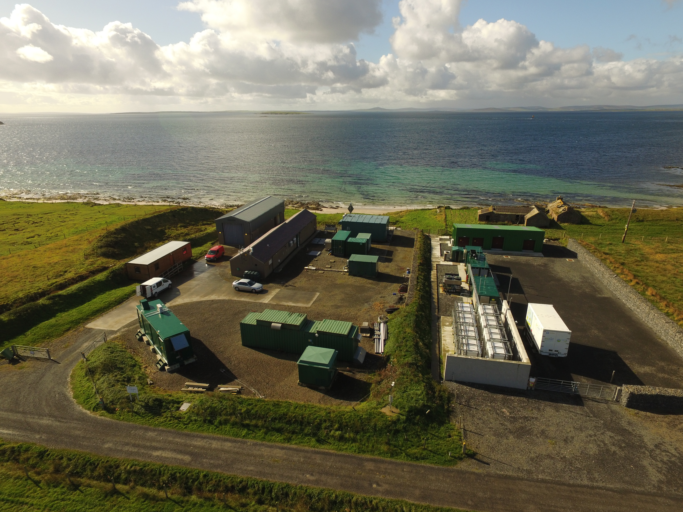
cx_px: 342
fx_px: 395
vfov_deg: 66.0
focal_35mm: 20
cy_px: 256
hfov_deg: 81.7
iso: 100
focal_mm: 3.61
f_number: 2.8
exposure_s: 1/253
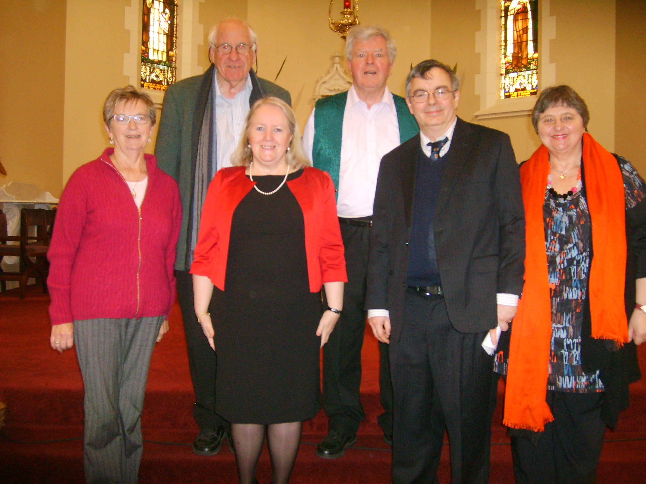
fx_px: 653
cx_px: 323
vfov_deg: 40.7
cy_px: 242
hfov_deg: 52.6
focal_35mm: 35
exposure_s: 1/30
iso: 277
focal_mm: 5.8
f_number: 2.8
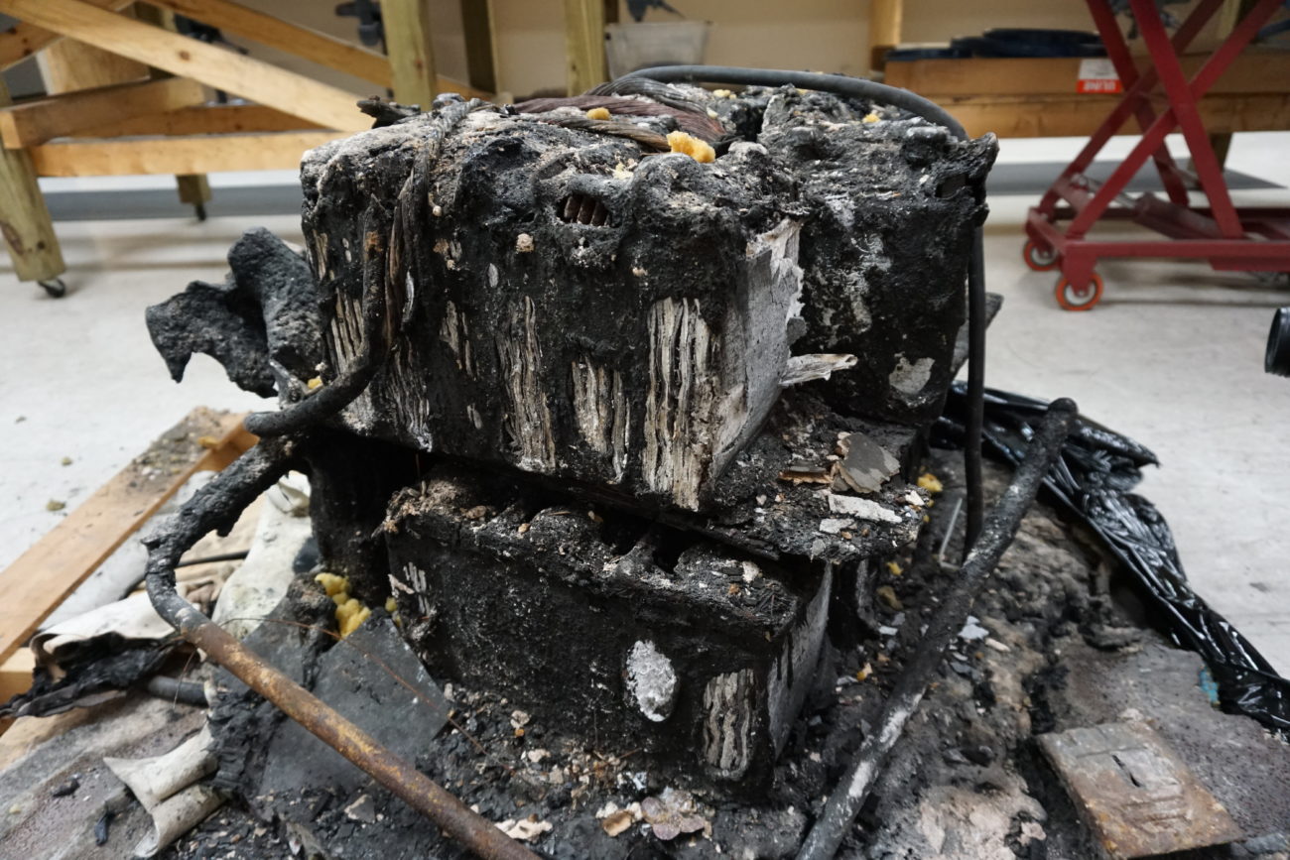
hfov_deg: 73.7
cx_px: 645
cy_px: 430
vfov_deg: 53.1
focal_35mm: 24
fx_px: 860
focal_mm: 16
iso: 1600
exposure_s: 1/60
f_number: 4
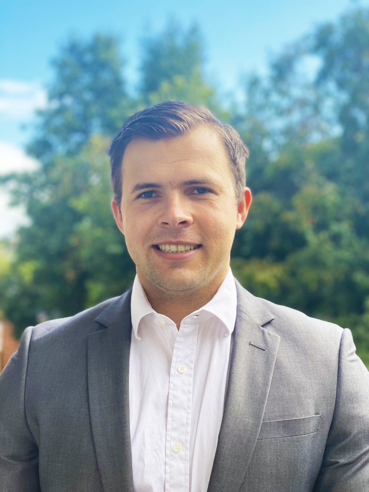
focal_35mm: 52
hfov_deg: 28.0
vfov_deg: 36.8
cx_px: 184
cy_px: 246
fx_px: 739
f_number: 2
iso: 20
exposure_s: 1/241
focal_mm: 6
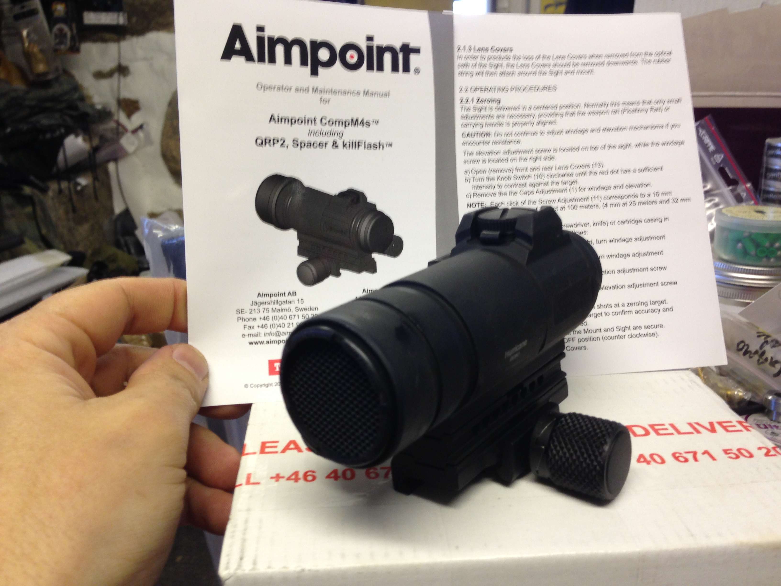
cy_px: 293
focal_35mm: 33
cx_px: 390
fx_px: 745
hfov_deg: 55.4
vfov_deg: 42.9
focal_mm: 4.13
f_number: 2.4
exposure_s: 1/20
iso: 80
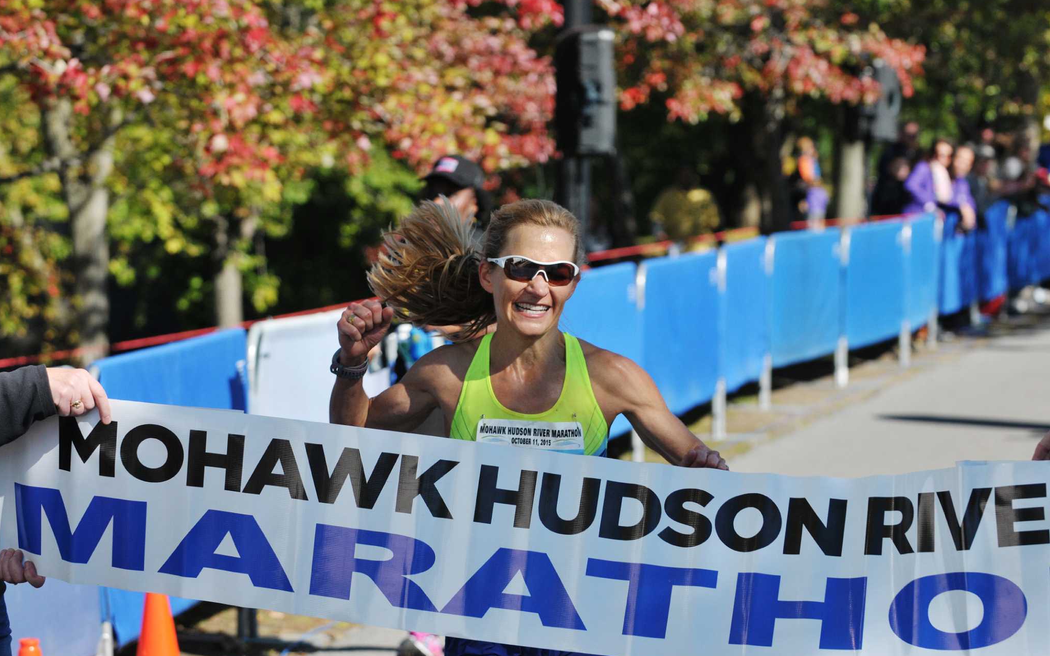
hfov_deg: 14.4
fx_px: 4164
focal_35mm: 146
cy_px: 328
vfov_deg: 9.0
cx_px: 524
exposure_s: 1/2000
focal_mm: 95
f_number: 5.6
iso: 400
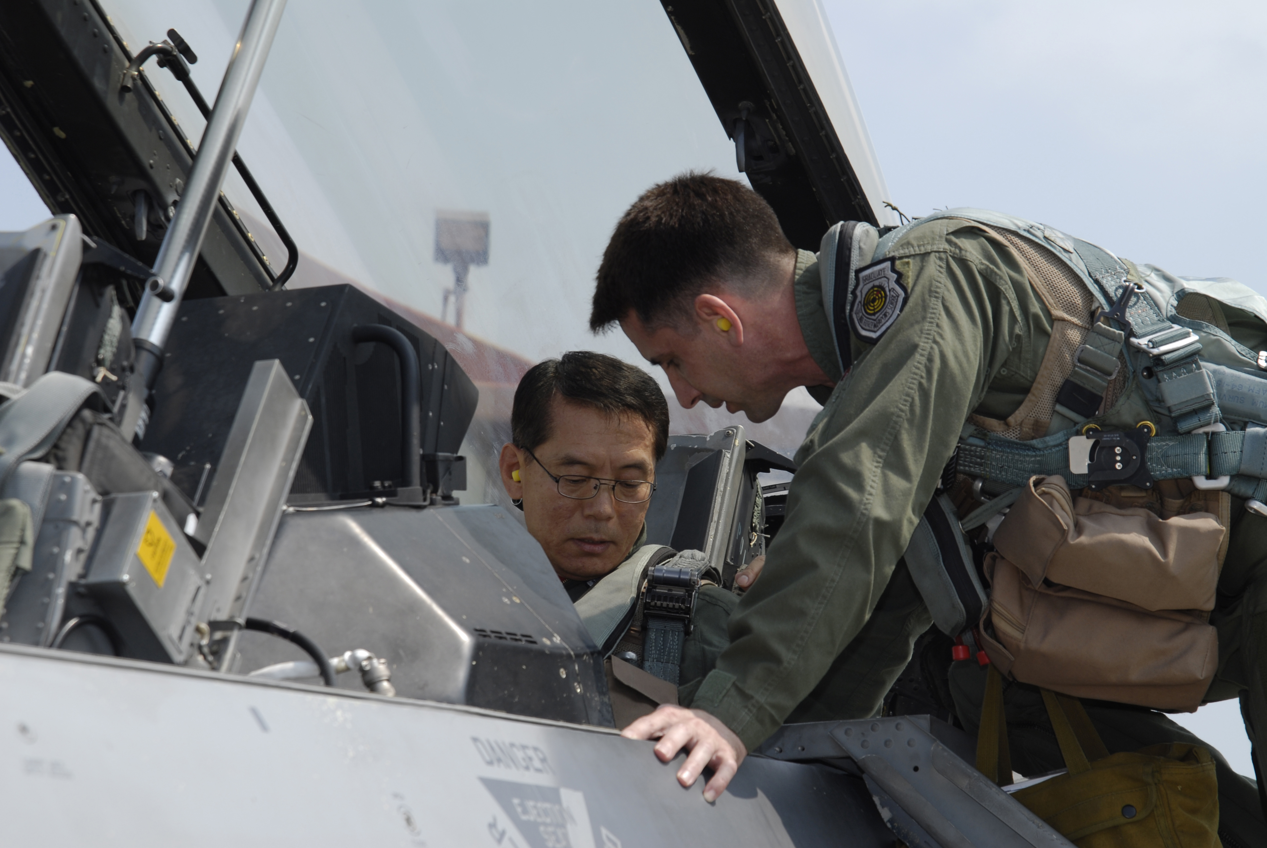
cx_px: 634
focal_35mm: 128
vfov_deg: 10.8
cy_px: 424
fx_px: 4493
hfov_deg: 16.1
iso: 100
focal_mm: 85
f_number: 7.1
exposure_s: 1/250
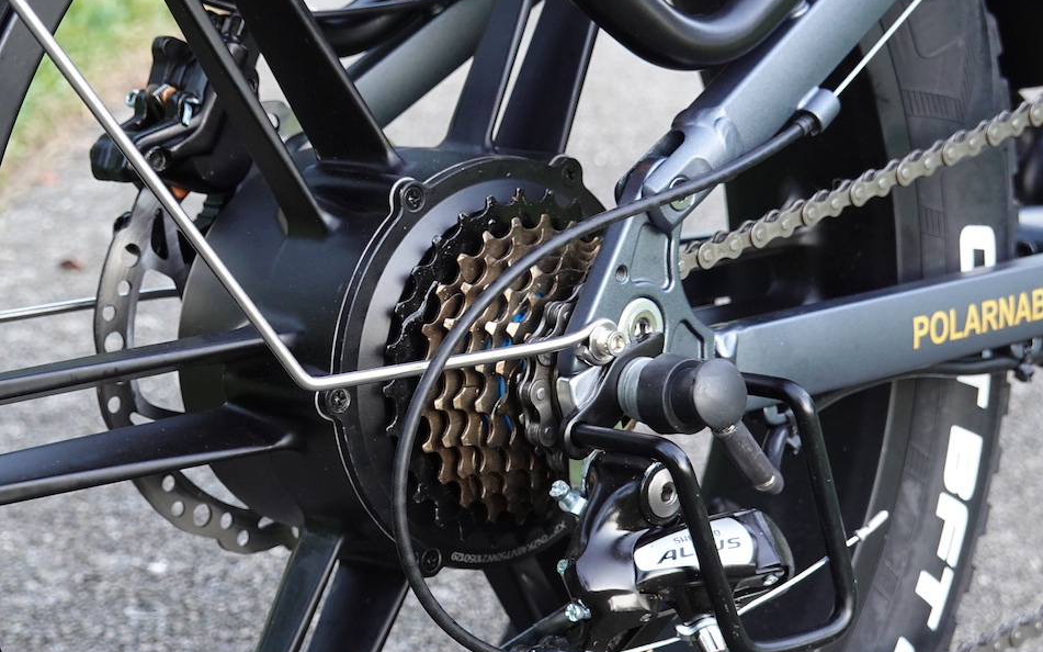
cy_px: 384
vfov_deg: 14.5
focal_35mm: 90
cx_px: 382
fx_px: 2558
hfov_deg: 23.0
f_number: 4
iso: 500
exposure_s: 1/60
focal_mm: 22
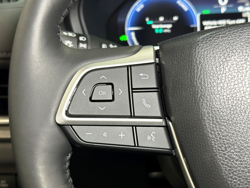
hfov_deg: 39.7
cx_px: 125
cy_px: 94
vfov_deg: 30.3
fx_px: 347
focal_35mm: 48
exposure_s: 1/40
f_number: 1.78
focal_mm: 6.86
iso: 200
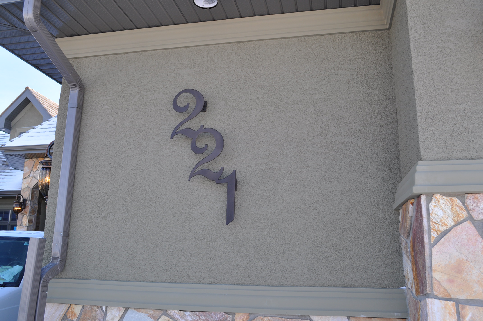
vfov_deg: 39.9
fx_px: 442
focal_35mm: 33
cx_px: 242
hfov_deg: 57.3
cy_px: 160
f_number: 7.1
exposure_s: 1/200
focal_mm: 22
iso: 200
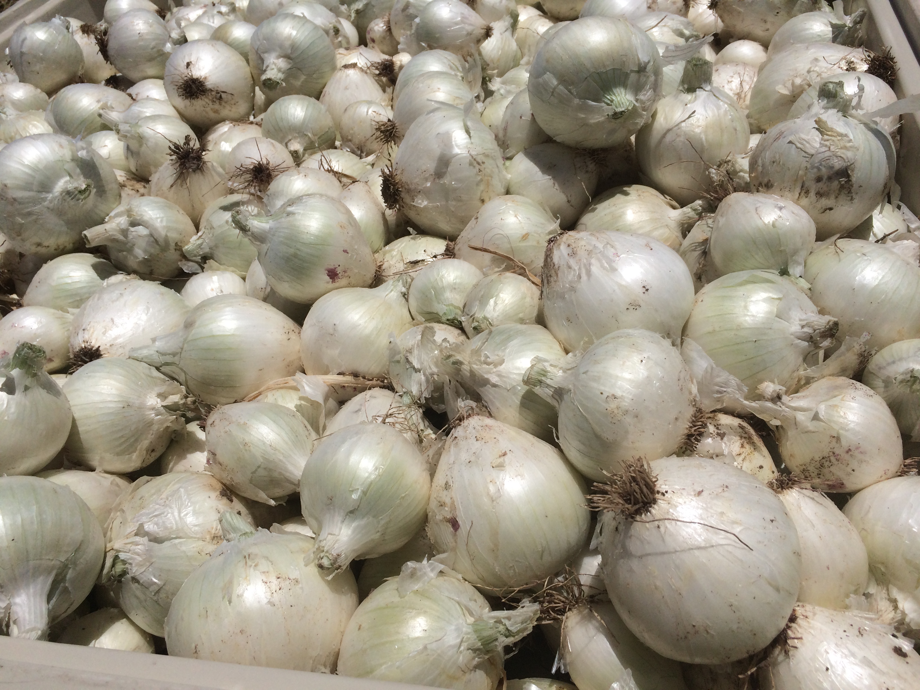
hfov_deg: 61.7
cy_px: 345
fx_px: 771
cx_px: 460
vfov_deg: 48.2
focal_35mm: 29
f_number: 2.2
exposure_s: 1/13699
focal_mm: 4.15
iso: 40
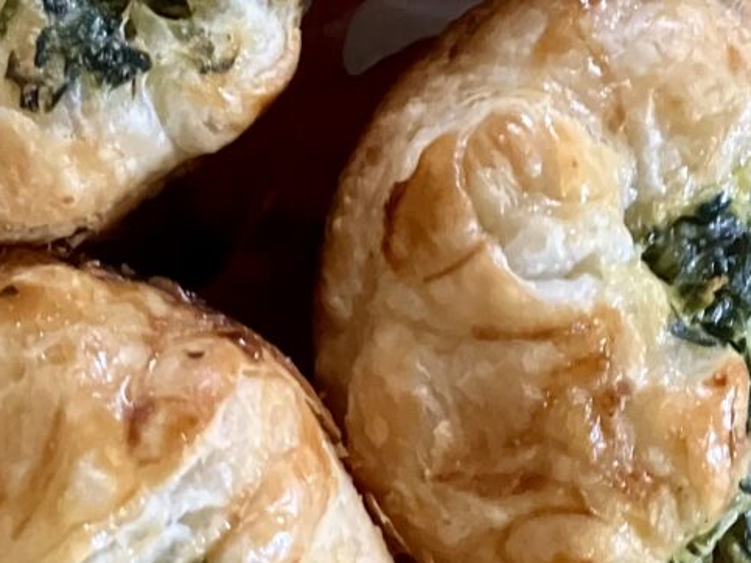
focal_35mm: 89
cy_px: -25
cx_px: -67
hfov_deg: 21.0
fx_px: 1930
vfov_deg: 16.2
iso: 500
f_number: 1.8
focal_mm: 3.99
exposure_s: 1/24
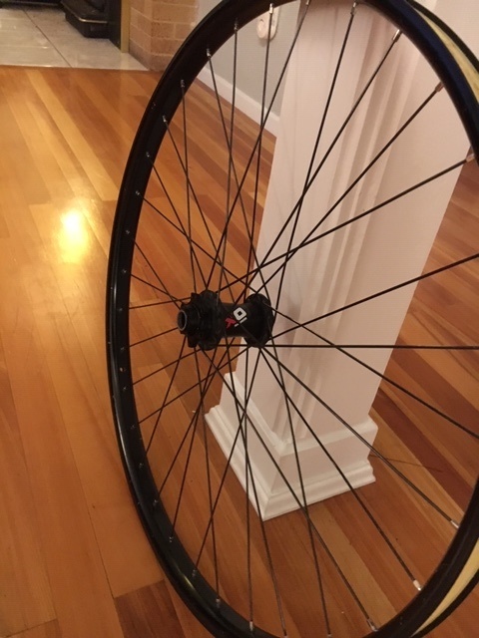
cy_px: 319
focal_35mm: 29
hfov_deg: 48.2
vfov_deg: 61.7
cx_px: 240
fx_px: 535
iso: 500
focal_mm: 4.15
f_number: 2.2
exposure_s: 1/15
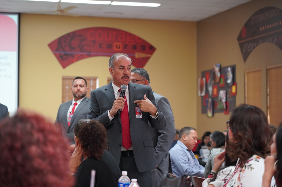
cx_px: 141
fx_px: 822
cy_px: 94
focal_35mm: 105
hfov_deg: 19.5
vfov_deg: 13.0
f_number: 4
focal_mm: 105
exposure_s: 1/160
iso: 5000
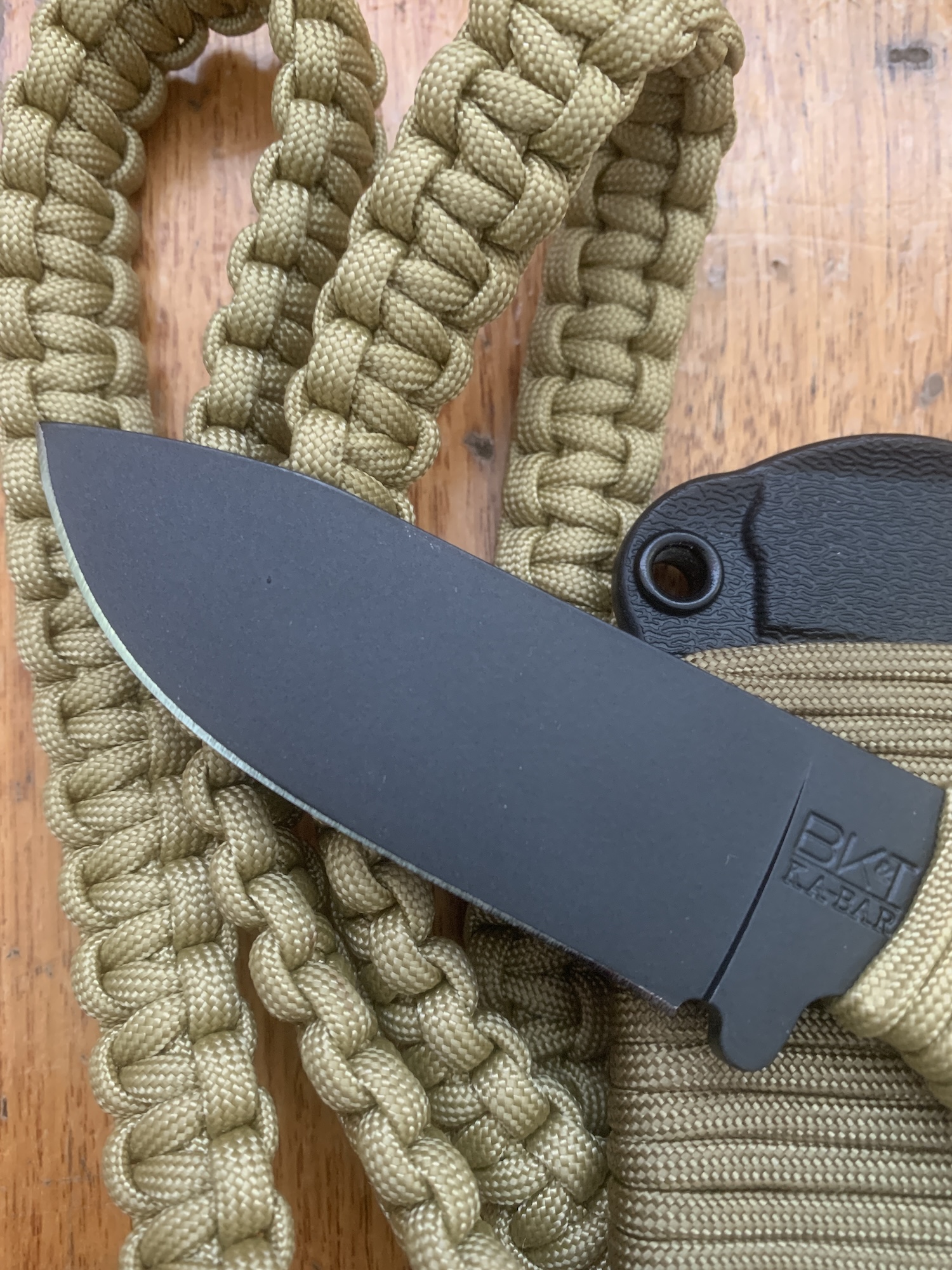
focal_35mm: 26
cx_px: 476
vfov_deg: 67.3
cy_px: 635
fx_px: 953
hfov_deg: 53.1
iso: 400
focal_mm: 4.25
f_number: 1.8
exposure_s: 1/37
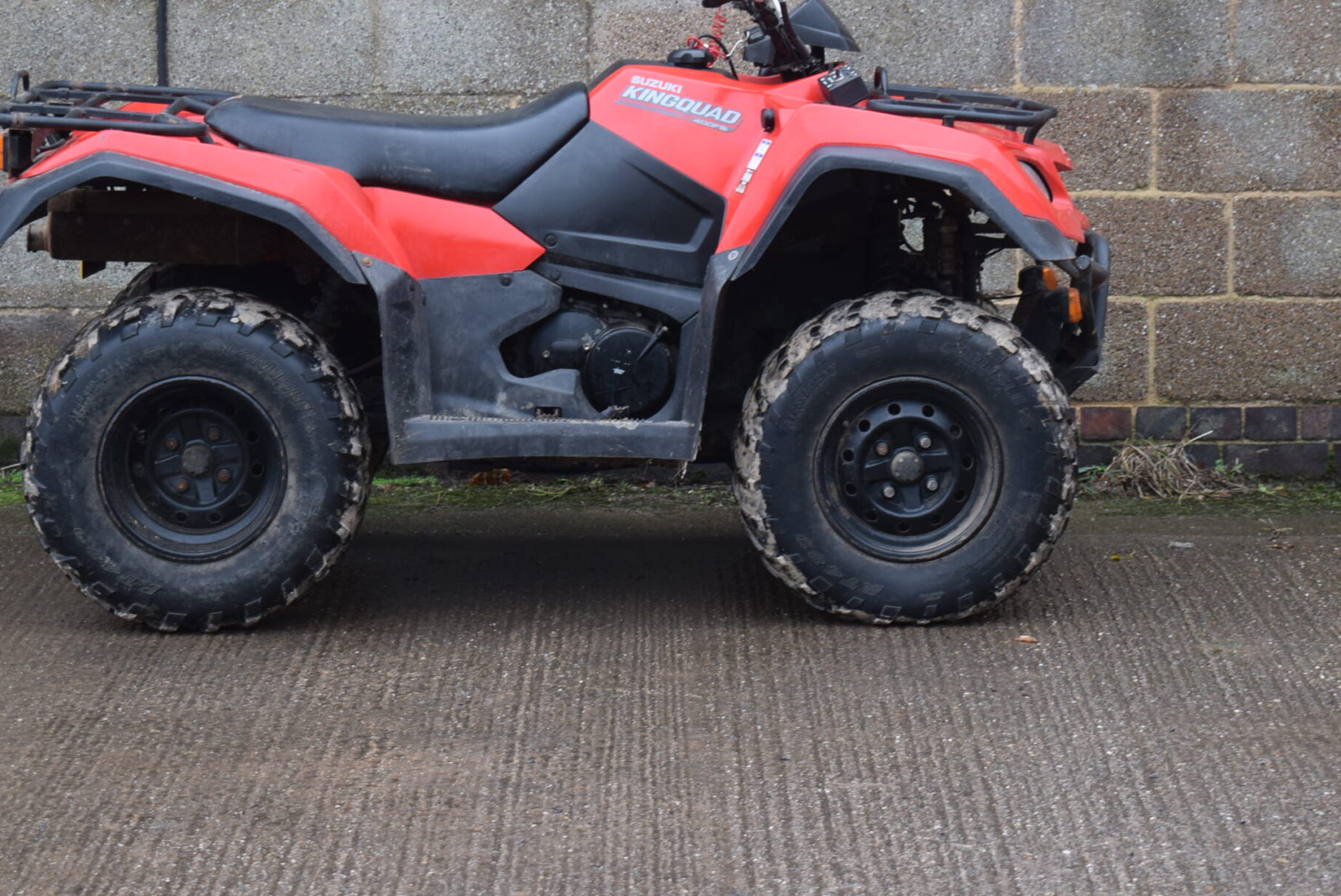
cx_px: 631
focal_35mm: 101
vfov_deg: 13.6
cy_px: 285
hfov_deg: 20.2
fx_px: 3765
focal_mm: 48
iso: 500
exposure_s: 1/60
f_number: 5.3
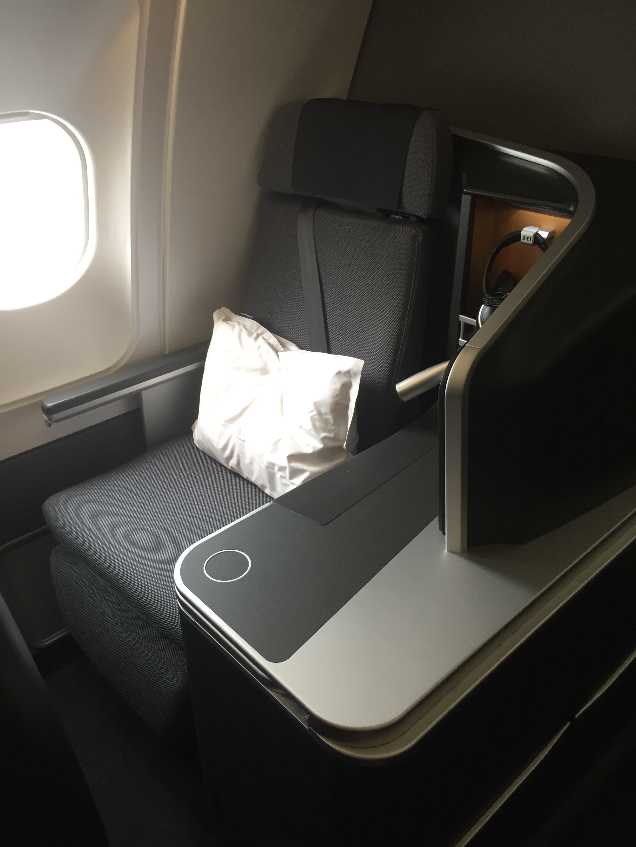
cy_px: 424
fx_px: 710
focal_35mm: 29
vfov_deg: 61.7
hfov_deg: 48.2
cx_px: 318
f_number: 2.2
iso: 64
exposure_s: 1/30
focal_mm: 4.15
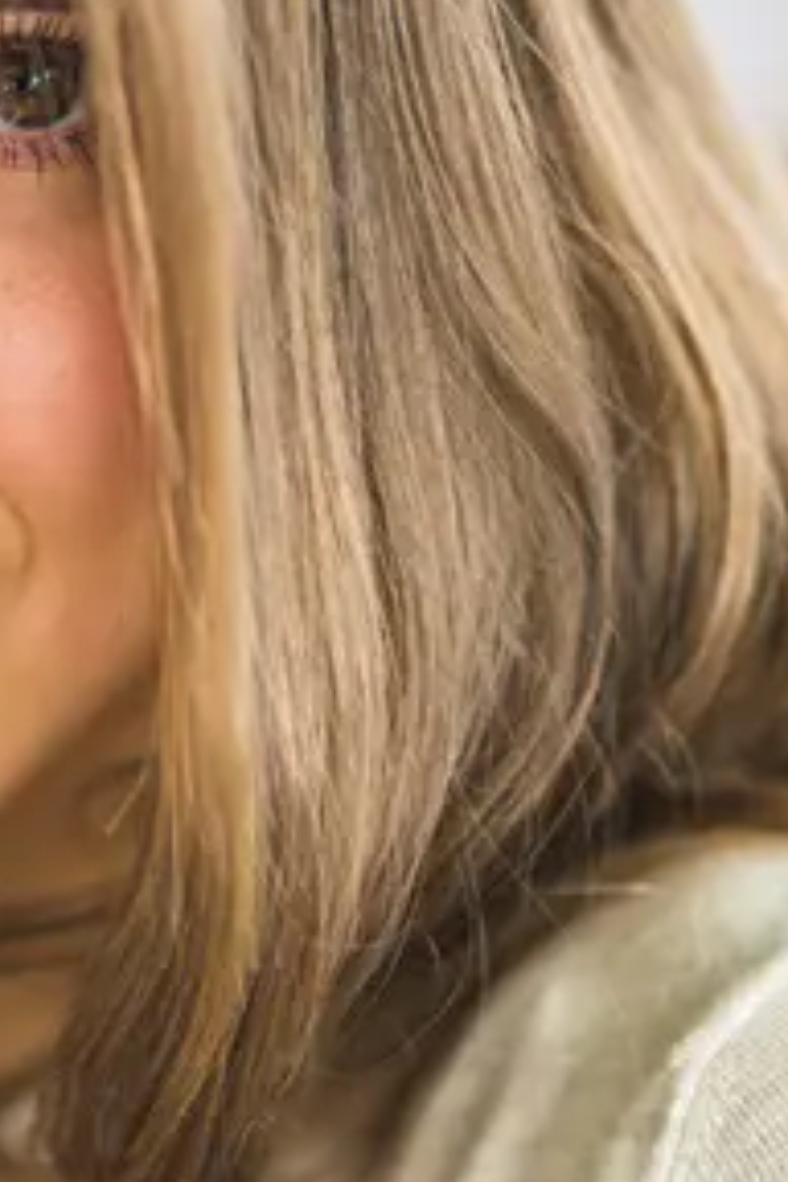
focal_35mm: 165
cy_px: 751
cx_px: -324
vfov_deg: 12.4
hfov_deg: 8.2
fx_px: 5417
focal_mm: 50
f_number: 1.6
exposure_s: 1/320
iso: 250
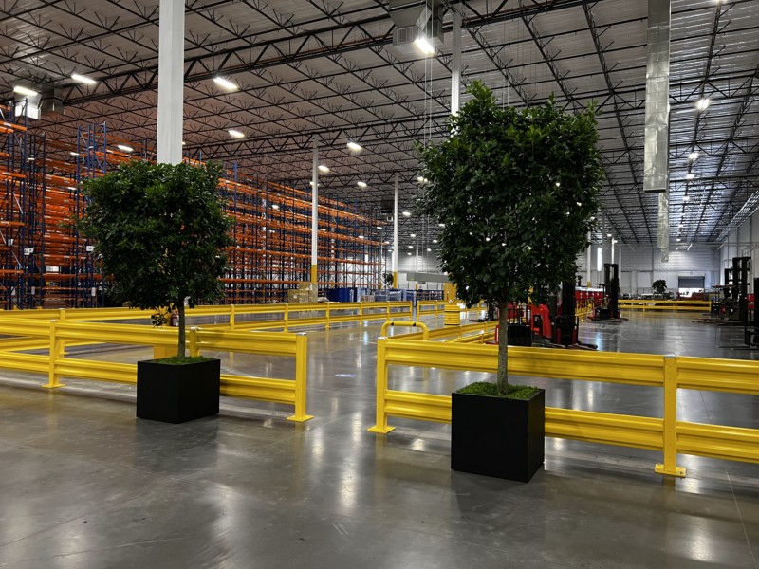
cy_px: 284
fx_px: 570
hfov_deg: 67.3
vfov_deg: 53.1
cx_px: 380
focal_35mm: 26
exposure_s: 1/67
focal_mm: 5.7
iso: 125
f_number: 1.5
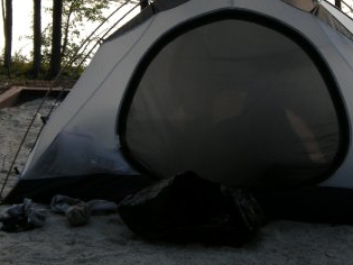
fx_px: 907
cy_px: 21
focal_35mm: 89
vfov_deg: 16.3
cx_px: 194
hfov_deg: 22.0
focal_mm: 7.5
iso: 64
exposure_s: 1/146
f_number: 3.8
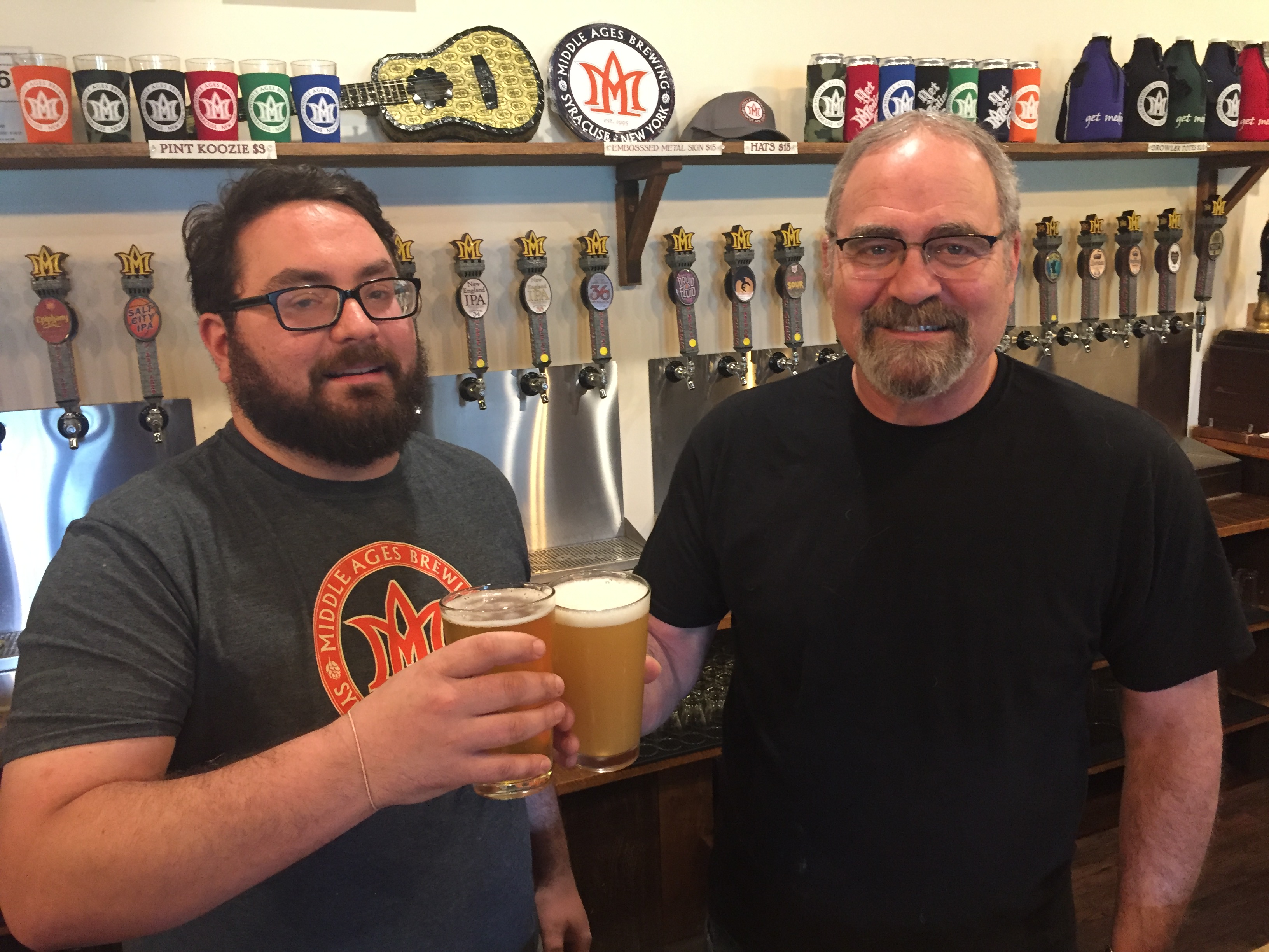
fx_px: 1063
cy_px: 476
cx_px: 634
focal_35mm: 29
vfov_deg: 48.2
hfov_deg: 61.7
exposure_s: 1/17
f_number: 2.2
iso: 250
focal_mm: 4.15
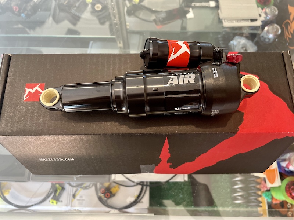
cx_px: 147
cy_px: 110
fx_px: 221
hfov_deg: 67.3
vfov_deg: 53.1
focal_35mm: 26
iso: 320
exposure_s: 1/60
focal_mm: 4.2
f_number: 1.6
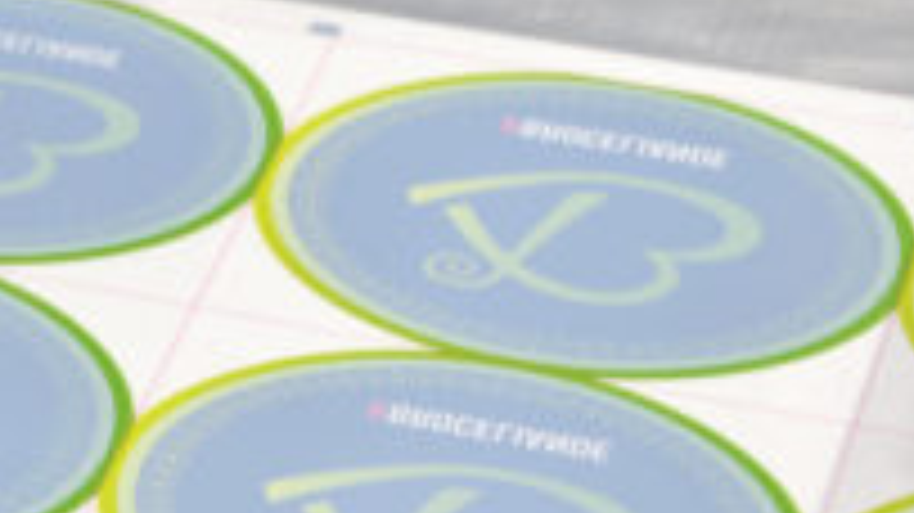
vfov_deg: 4.5
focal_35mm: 271
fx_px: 6565
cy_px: 387
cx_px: -732
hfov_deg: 7.7
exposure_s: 1/8
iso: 200
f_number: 6.3
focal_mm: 70
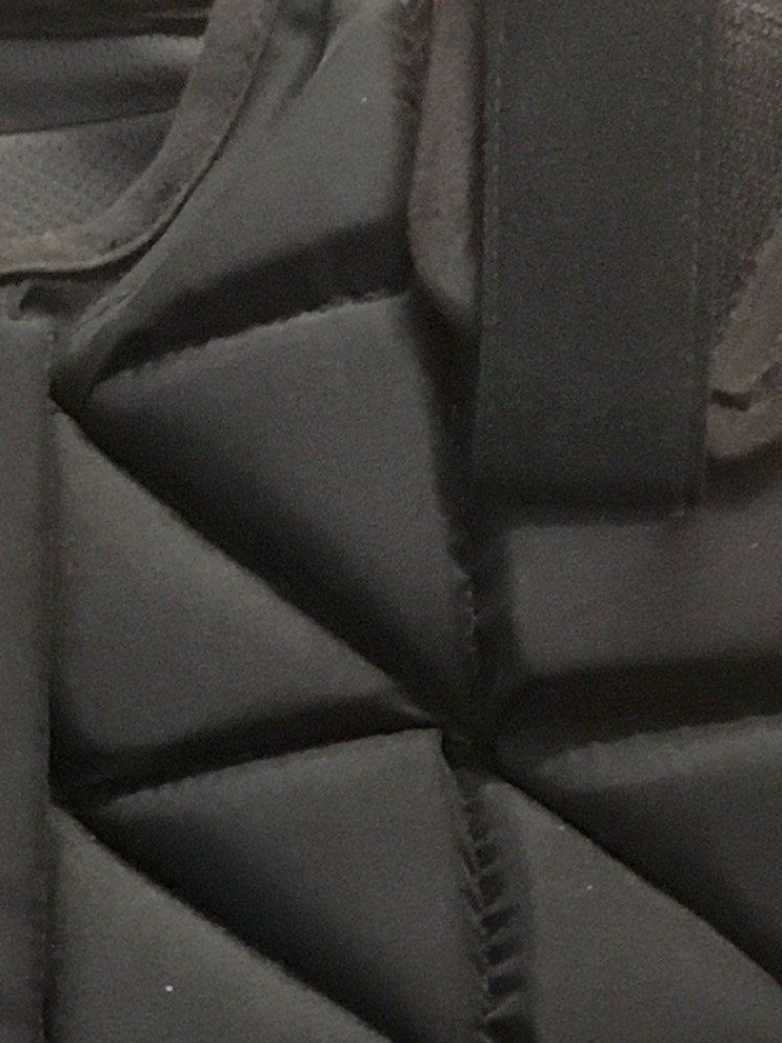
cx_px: -18
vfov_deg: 15.8
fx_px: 3555
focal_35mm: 118
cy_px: 1392
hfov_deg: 12.4
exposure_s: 1/17
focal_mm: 4.15
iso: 250
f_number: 2.2
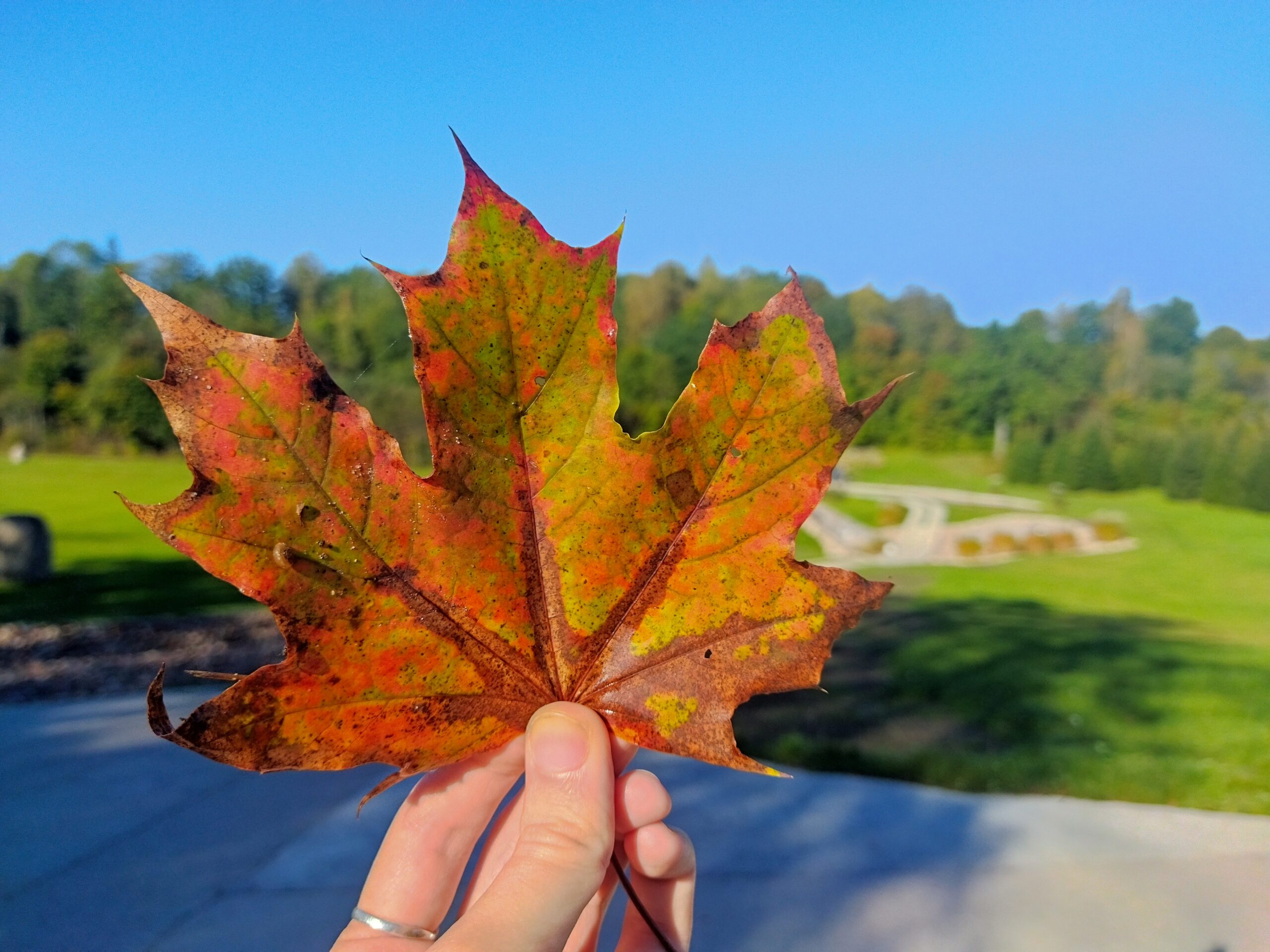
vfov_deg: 51.4
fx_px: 991
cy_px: 476
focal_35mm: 27
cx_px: 635
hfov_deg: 65.3
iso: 99
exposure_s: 1/1777
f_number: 1.79
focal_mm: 4.71
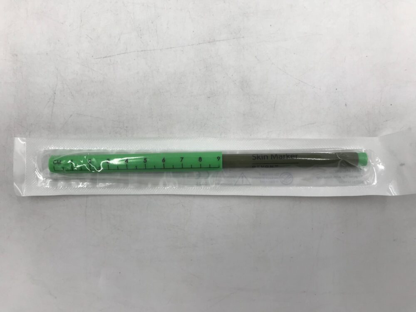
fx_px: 336
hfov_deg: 63.4
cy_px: 156
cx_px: 208
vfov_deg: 49.7
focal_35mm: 28
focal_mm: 3.99
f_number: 1.8
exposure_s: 1/209
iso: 20
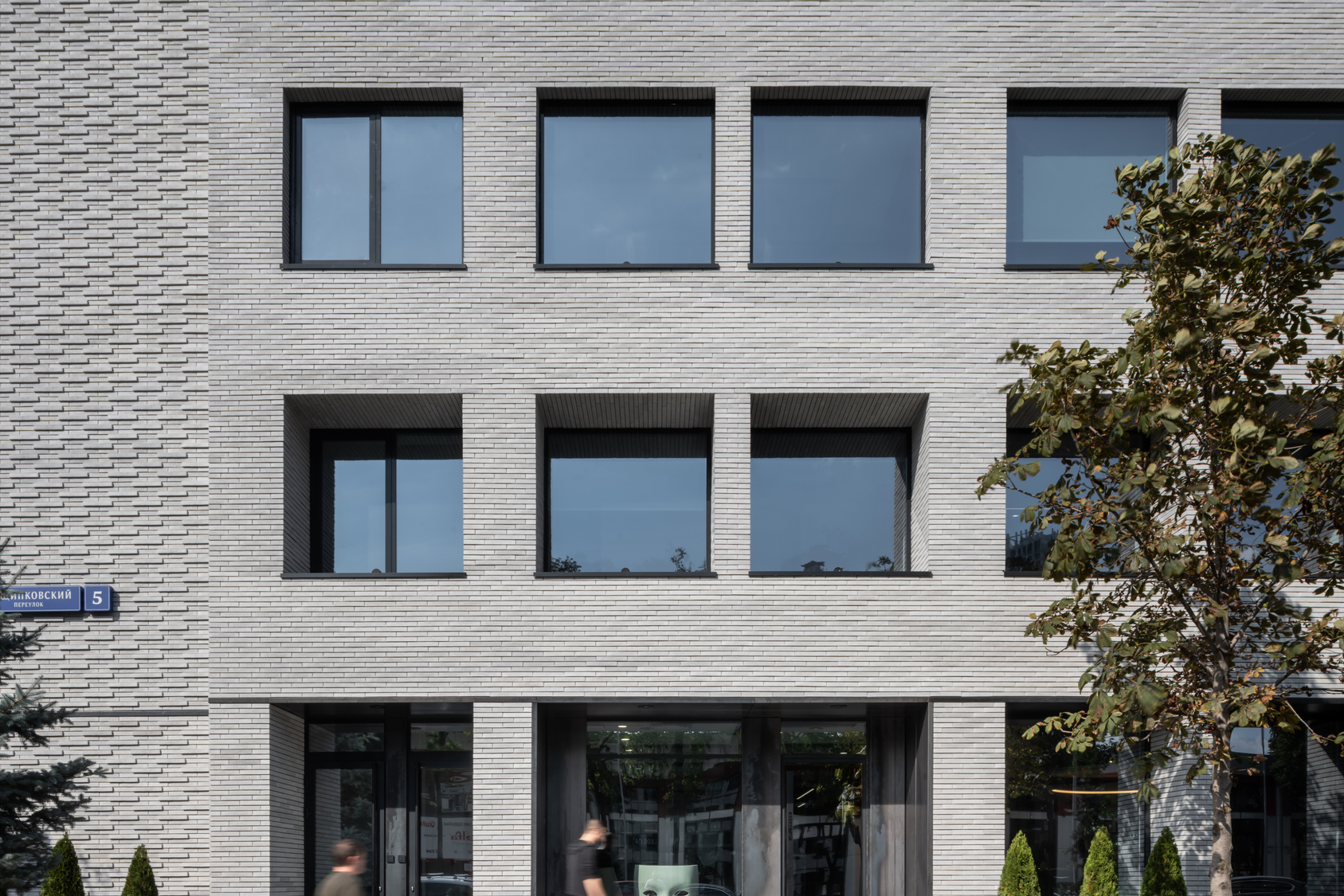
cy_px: 516
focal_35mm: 29
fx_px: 1083
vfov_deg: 44.8
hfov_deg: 63.5
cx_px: 611
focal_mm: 24
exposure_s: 1/15
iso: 31
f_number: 19
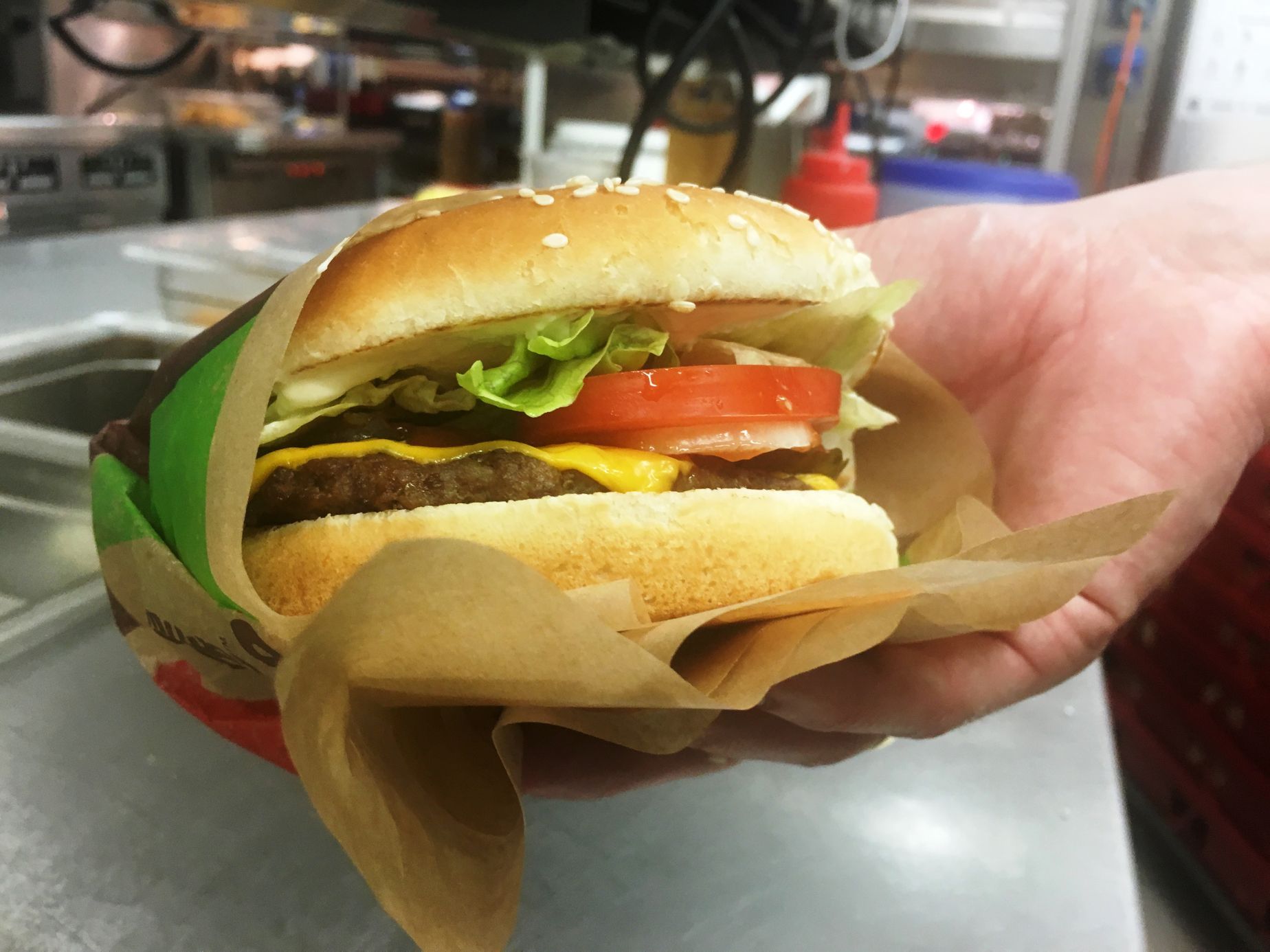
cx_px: 635
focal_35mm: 29
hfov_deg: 61.7
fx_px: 1064
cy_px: 476
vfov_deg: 48.2
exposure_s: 1/30
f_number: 2.2
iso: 80
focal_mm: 4.15
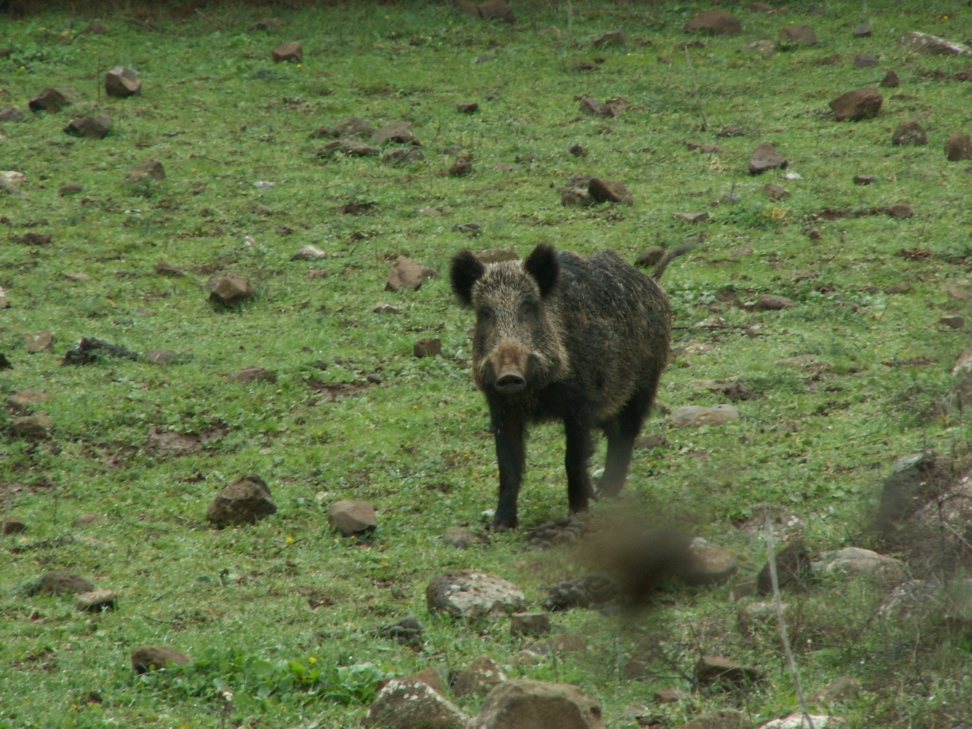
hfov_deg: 4.7
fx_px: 11793
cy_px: 364
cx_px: 486
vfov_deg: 3.5
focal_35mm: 420
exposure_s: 1/100
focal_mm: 69.45
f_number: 4.5
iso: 64
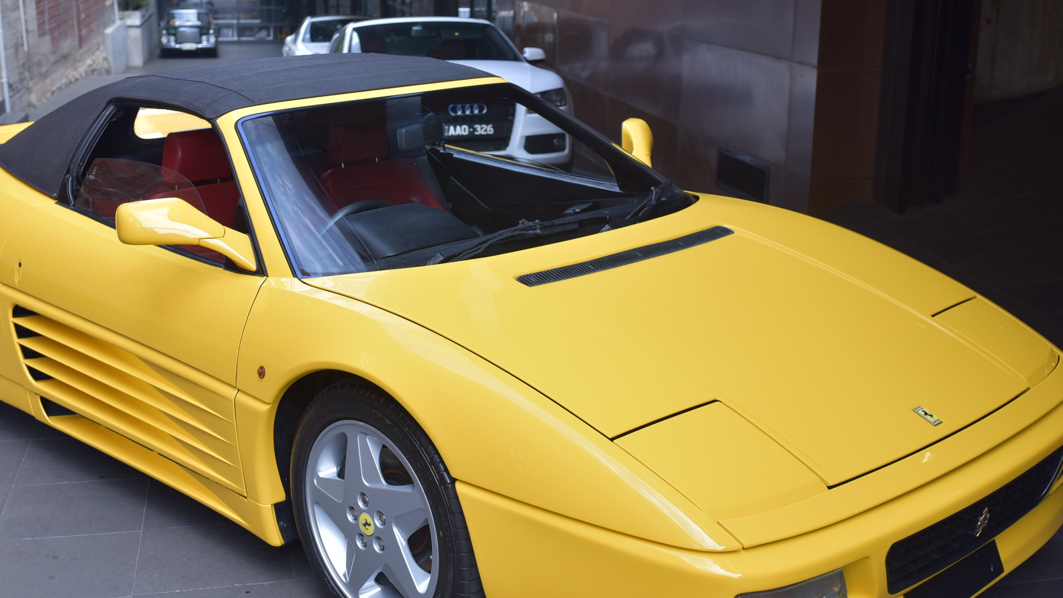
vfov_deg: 23.9
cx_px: 491
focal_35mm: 50
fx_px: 1409
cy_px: 335
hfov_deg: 41.3
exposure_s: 1/80
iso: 200
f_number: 4
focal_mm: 35
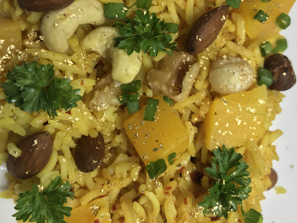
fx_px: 326
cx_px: 147
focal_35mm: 38
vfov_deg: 37.2
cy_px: 71
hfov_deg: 49.0
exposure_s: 1/50
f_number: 1.8
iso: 32
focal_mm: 3.99
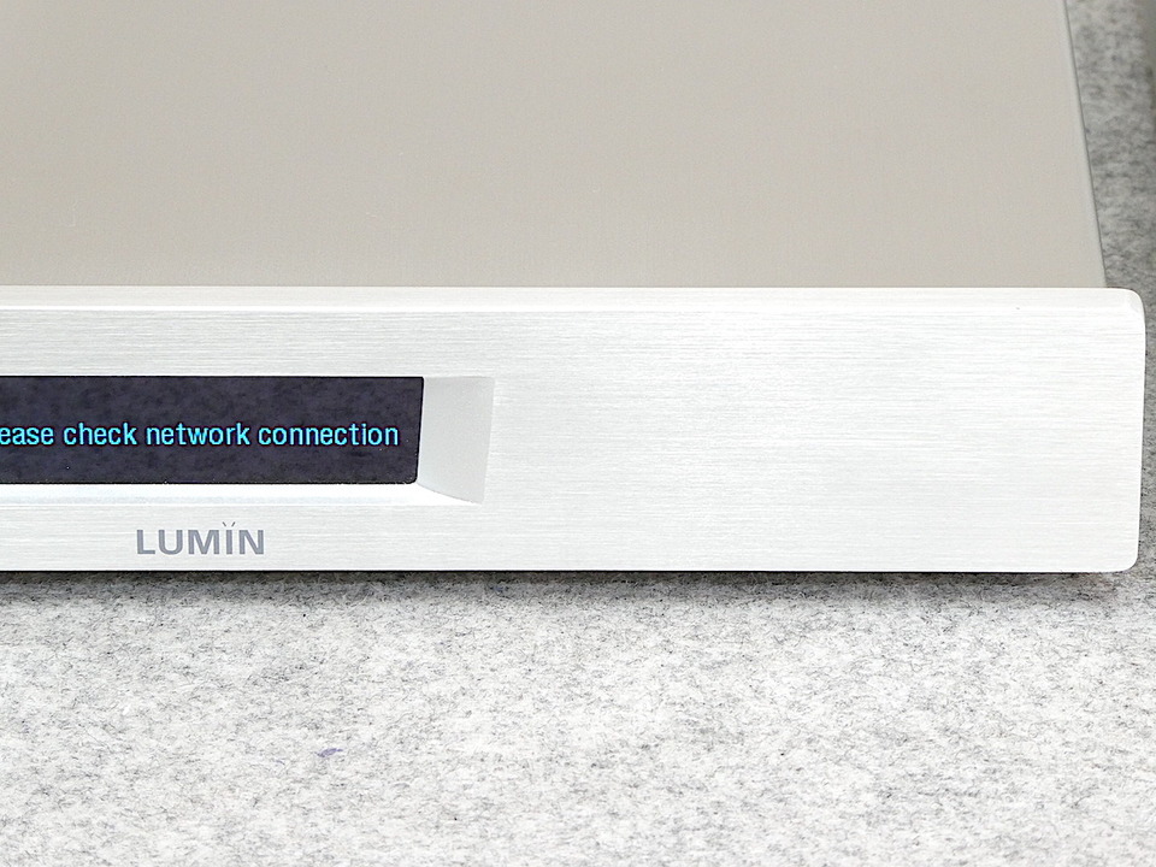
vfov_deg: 7.4
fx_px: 6679
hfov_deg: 9.9
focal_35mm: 200
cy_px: 434
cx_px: 578
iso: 400
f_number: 5.6
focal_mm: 35.8
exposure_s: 1/13
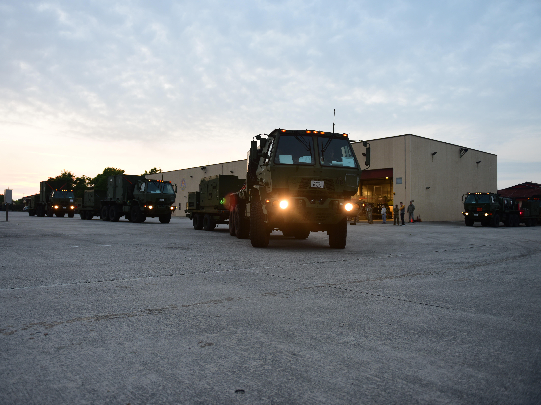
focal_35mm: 26
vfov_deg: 53.1
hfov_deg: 67.2
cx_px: 253
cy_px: 202
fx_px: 406
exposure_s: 1/100
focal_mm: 24
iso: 250
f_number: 2.8
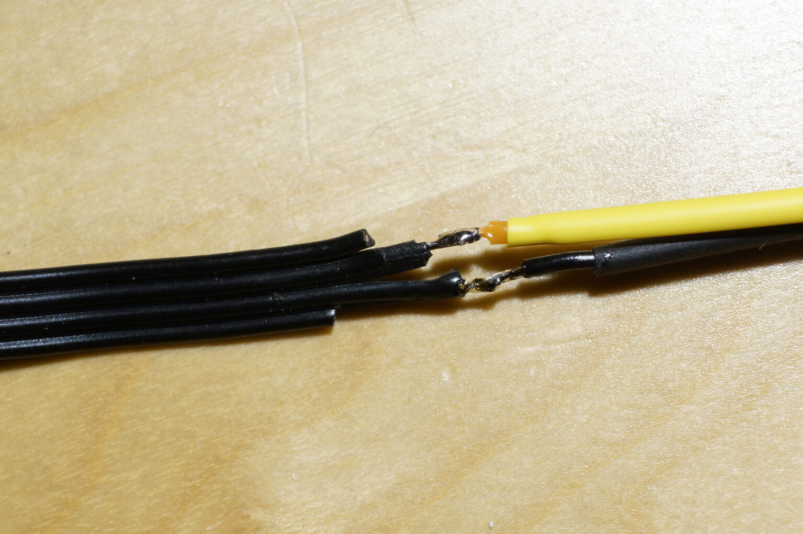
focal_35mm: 82
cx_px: 402
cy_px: 267
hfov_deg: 24.6
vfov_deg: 16.5
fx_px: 1838
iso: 1600
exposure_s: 1/250
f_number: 8
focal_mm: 55
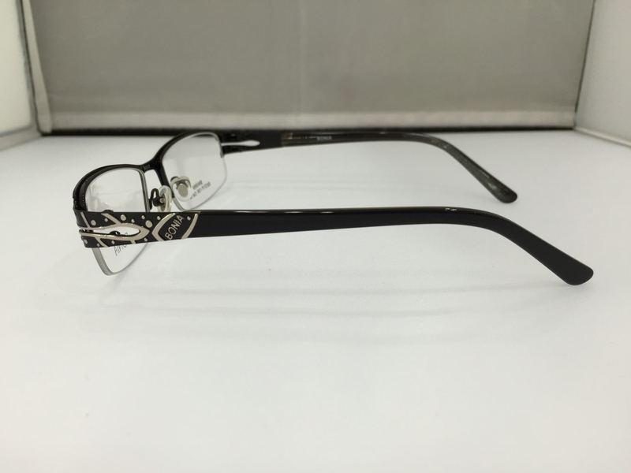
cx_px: 316
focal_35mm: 29
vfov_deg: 48.2
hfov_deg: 61.7
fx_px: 529
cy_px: 236
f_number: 2.2
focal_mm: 4.15
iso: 32
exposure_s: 1/50
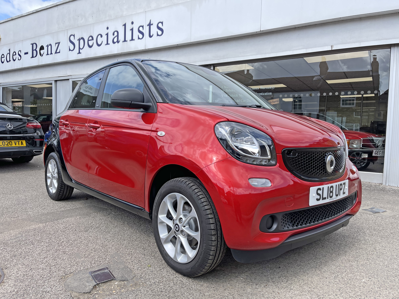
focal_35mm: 26
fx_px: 300
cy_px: 150
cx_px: 200
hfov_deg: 67.3
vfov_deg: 53.1
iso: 32
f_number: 1.6
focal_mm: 5.1
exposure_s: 1/1493
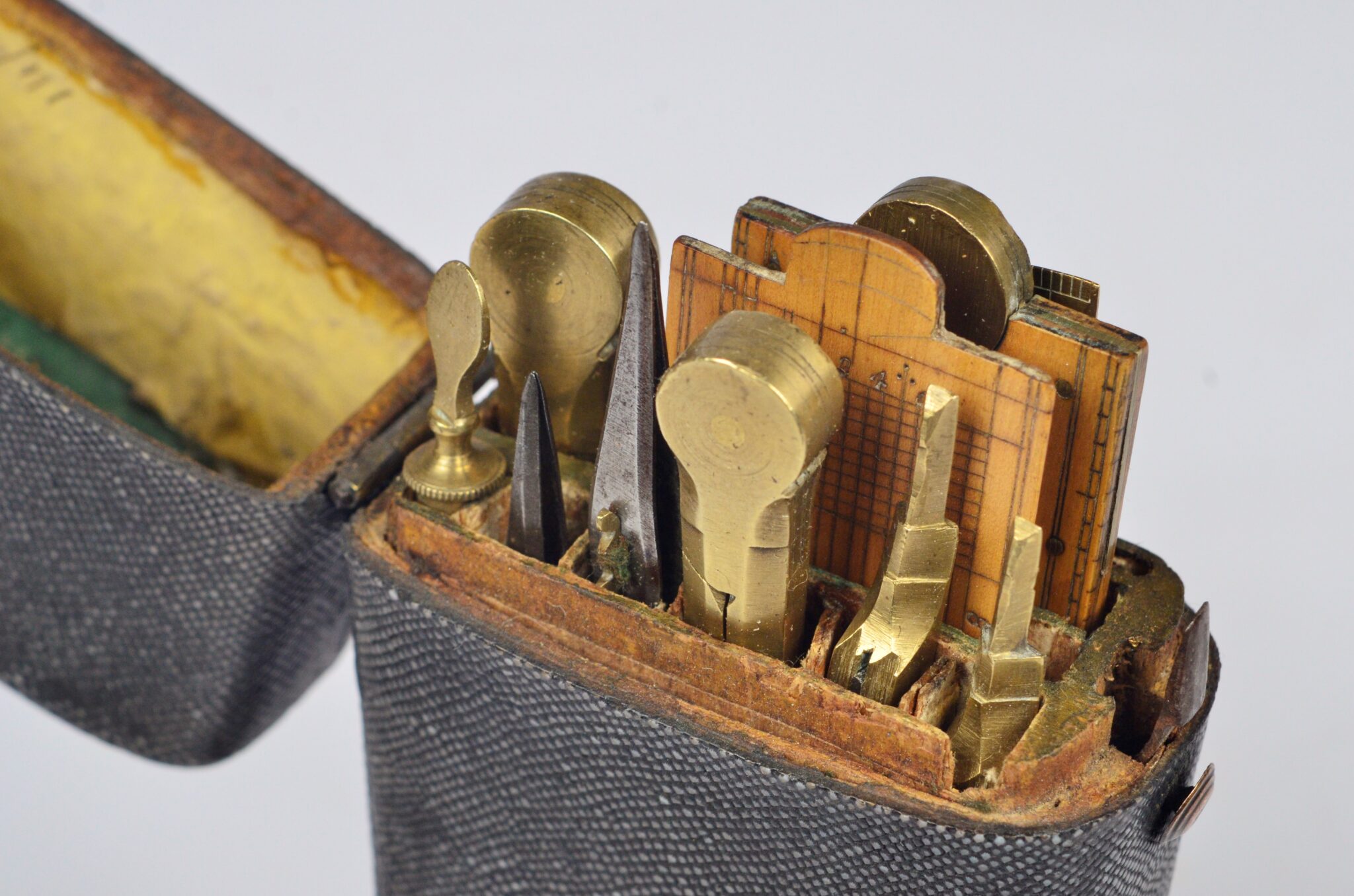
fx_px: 3941
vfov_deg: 13.0
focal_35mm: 105
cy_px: 448
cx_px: 677
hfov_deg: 19.5
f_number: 9.5
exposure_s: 1/125
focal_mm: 70
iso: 800
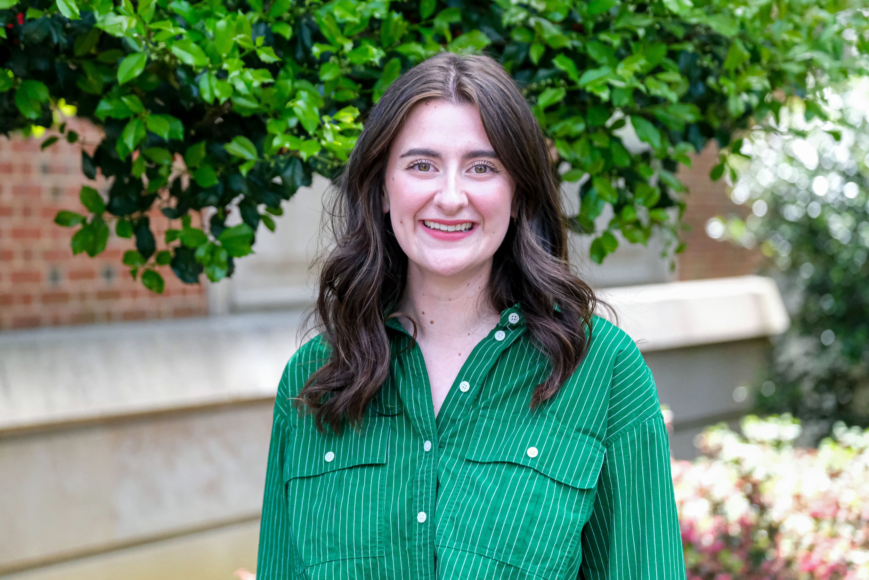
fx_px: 2486
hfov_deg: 19.8
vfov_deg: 13.3
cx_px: 434
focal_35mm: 103
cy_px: 290
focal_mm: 68.7
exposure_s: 1/6400
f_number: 2.8
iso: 6400
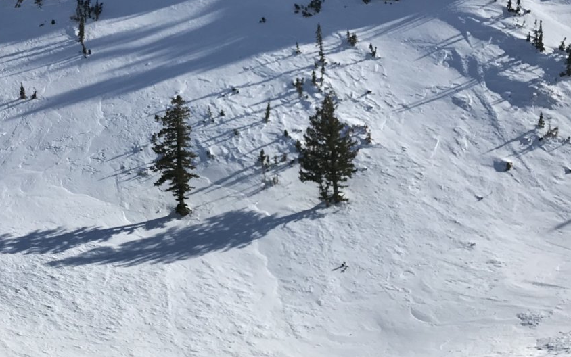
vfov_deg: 24.0
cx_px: 123
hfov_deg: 36.4
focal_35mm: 54
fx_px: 841
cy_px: 147
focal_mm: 3.99
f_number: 1.8
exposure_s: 1/8000
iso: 25
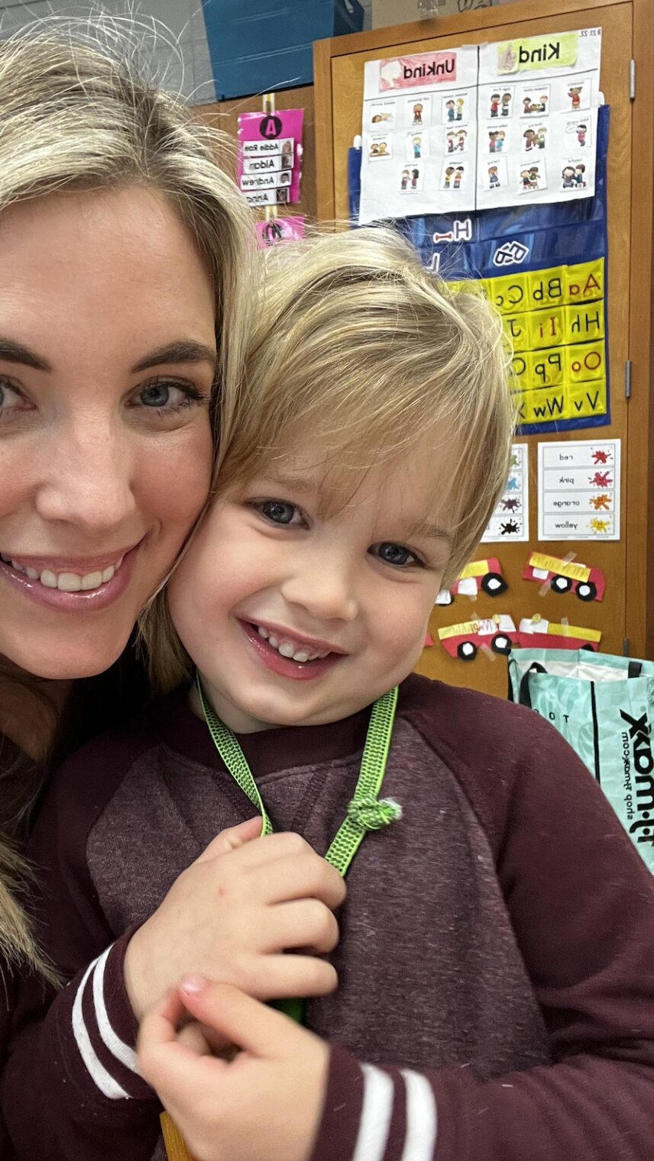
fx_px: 1017
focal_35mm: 33
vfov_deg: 59.5
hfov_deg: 35.3
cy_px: 585
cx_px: 219
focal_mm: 2.71
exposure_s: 1/41
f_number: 2.2
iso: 200
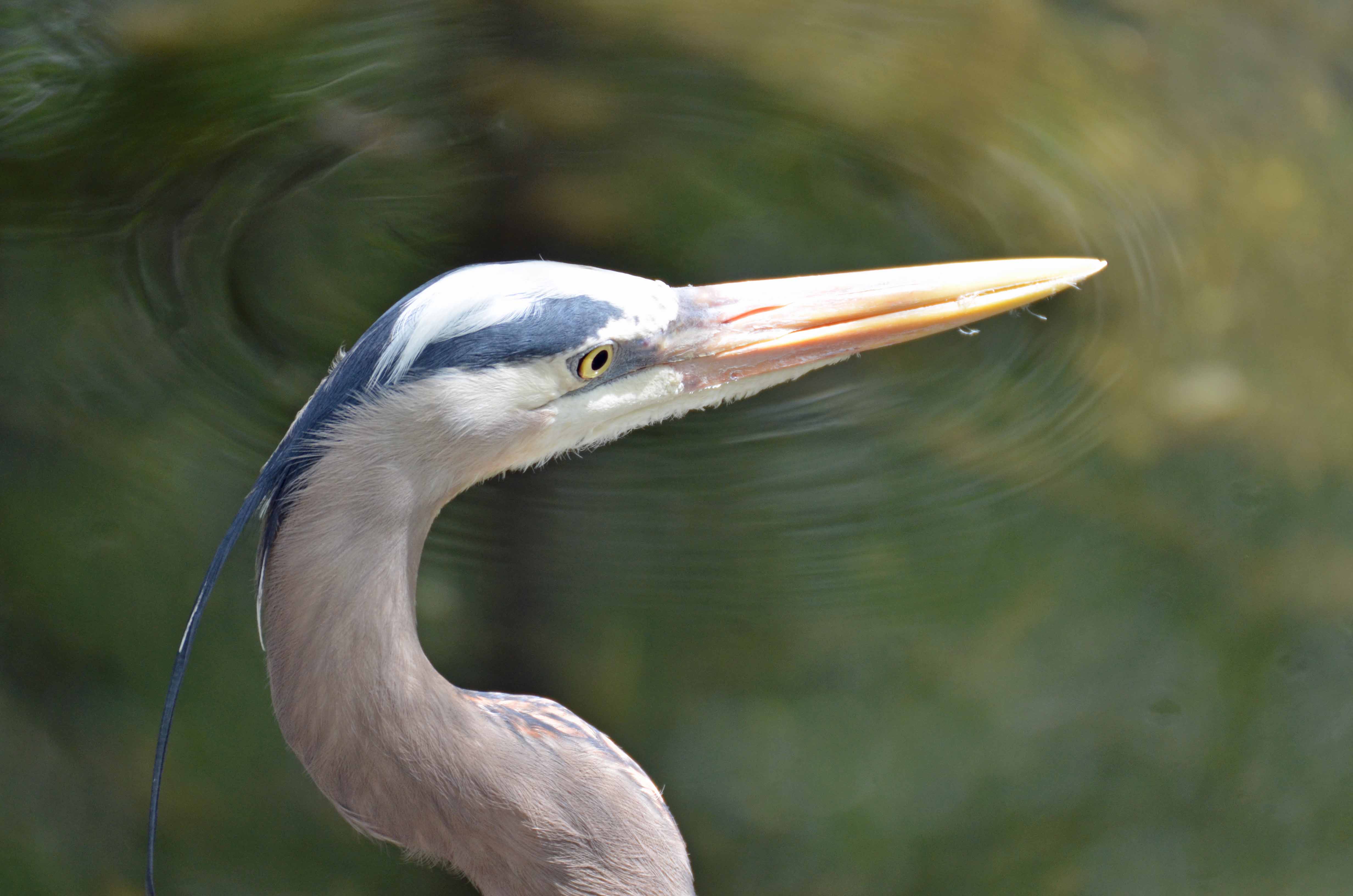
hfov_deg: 5.3
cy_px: 448
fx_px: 14627
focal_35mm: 390
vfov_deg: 3.5
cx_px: 676
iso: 450
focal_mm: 260
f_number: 5.6
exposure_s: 1/250
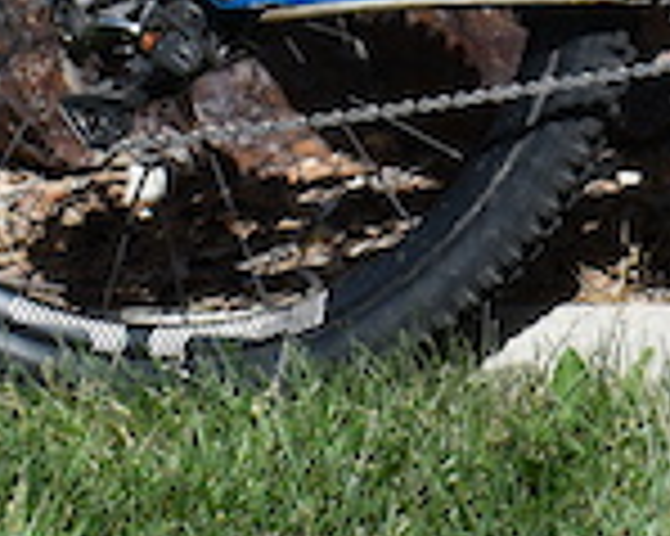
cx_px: 782
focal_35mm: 159
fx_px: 3141
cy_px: -300
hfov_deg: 11.9
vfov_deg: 9.4
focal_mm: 21
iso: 100
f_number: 9
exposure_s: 1/320
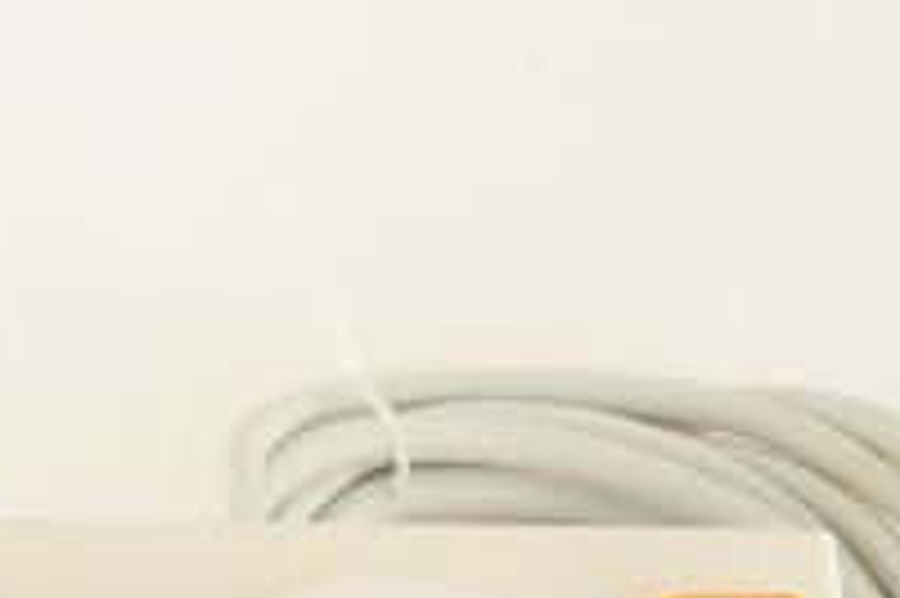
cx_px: -76
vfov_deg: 8.9
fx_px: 3747
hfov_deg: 13.4
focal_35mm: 150
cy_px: 861
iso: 1600
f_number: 13
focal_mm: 50
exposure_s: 1/125
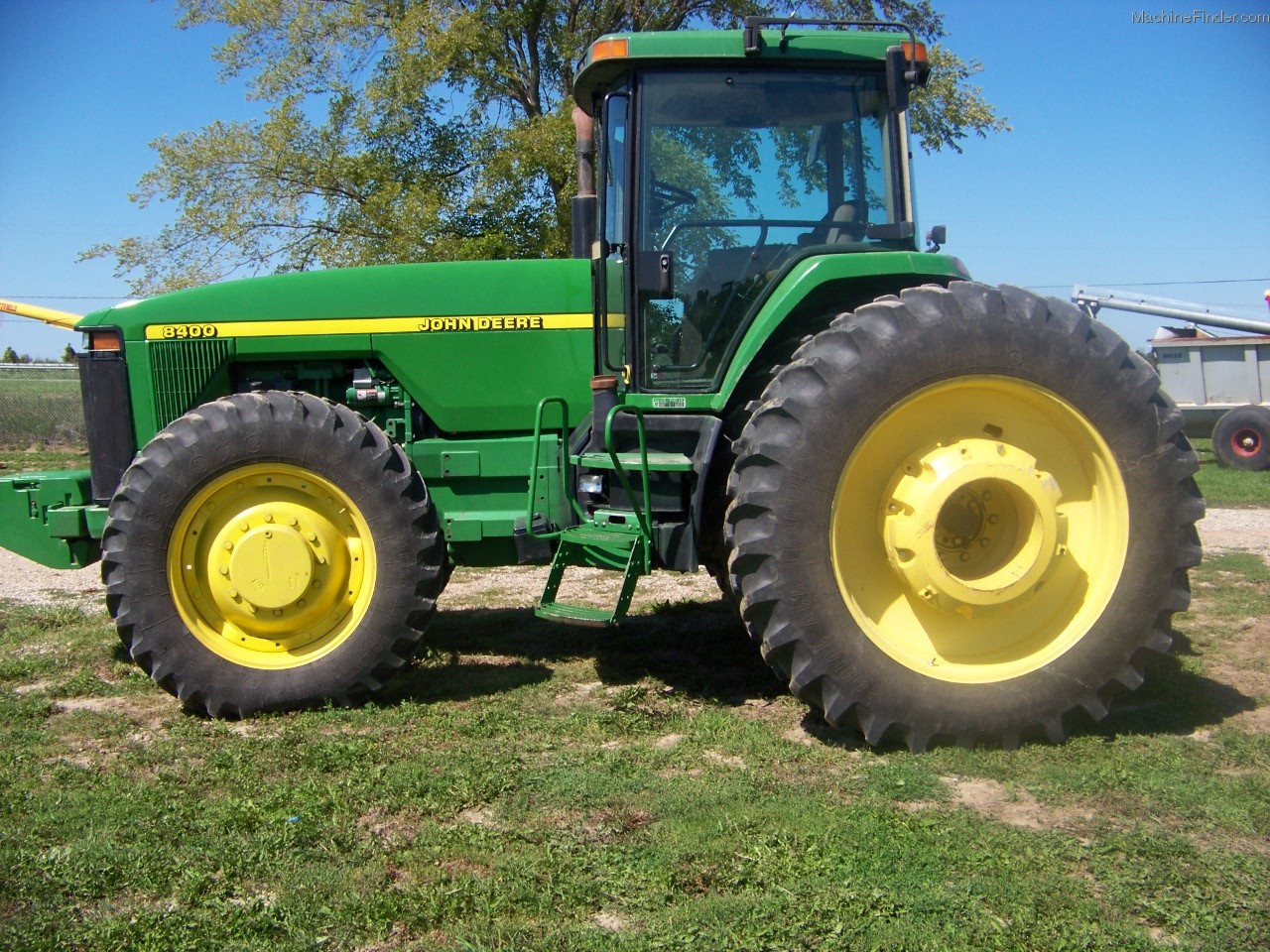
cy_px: 476
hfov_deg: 51.4
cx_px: 635
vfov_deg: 39.7
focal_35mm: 36
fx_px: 1321
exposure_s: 1/1000
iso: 64
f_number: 2.8
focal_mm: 5.85
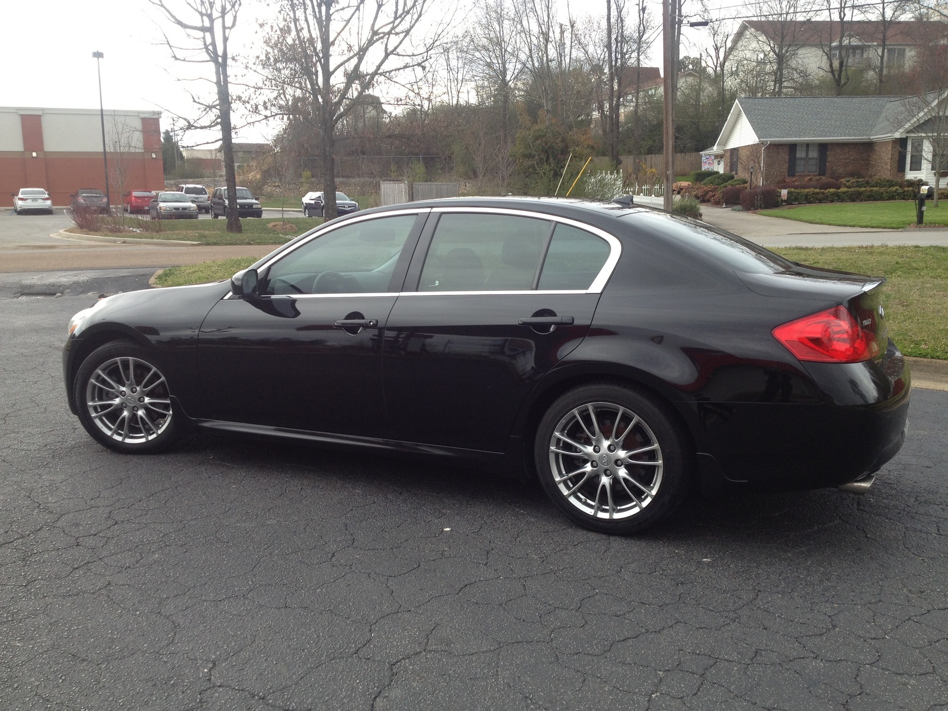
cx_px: 474
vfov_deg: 40.7
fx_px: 959
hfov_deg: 52.6
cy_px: 356
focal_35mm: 35
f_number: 2.4
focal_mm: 4.28
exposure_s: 1/194
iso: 50
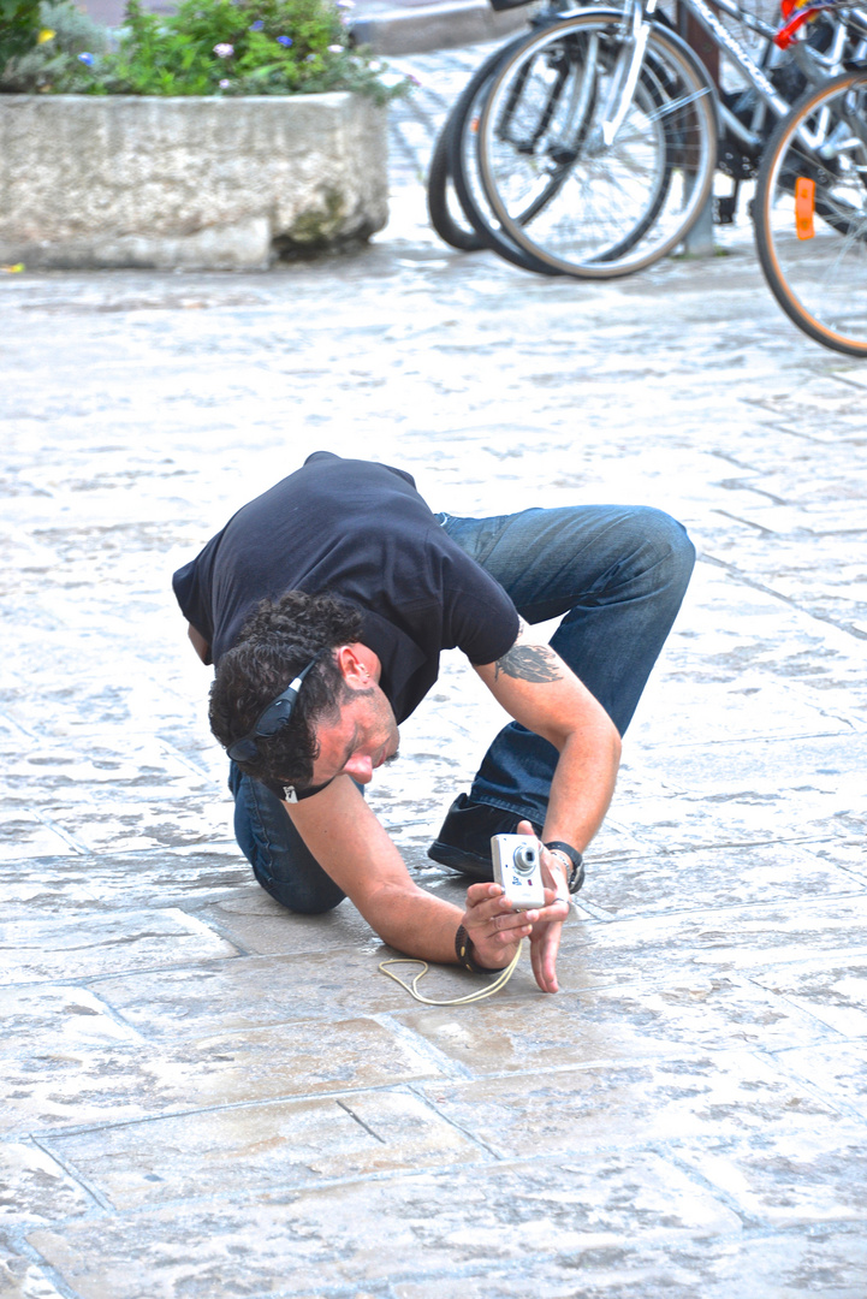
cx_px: 434
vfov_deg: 15.2
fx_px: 4872
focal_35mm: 135
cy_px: 650
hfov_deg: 10.2
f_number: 5.6
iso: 800
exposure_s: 1/60
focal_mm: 135
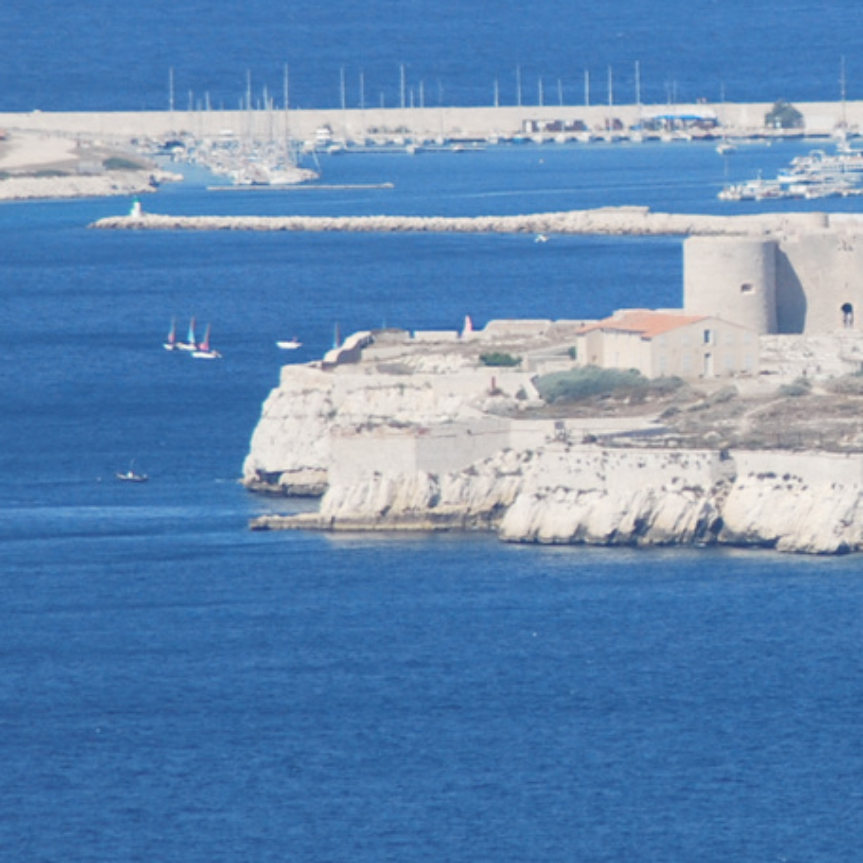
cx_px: 1010
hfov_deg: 1.9
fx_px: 26711
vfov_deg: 1.9
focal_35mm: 947
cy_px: 314
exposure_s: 1/1600
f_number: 5
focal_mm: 210
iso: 200
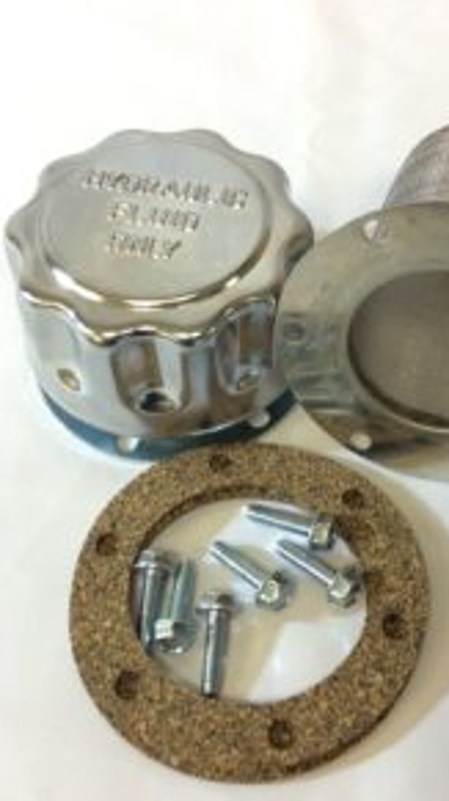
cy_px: 407
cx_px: 262
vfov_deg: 42.9
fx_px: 1019
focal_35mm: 48
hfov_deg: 24.8
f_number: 2.4
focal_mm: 3.3
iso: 64
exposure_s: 1/24
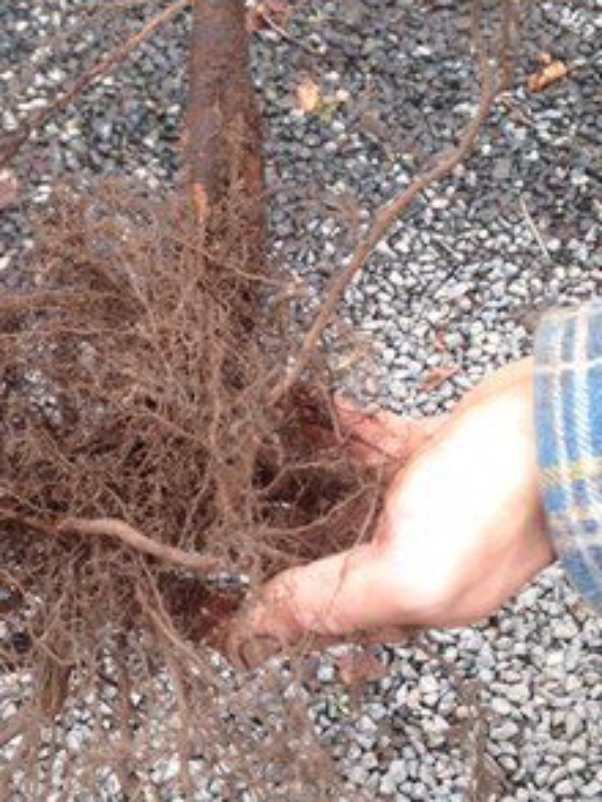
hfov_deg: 20.4
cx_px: 254
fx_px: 1668
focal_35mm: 72
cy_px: 405
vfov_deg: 27.0
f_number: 2.4
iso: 50
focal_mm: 4.12
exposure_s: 1/143
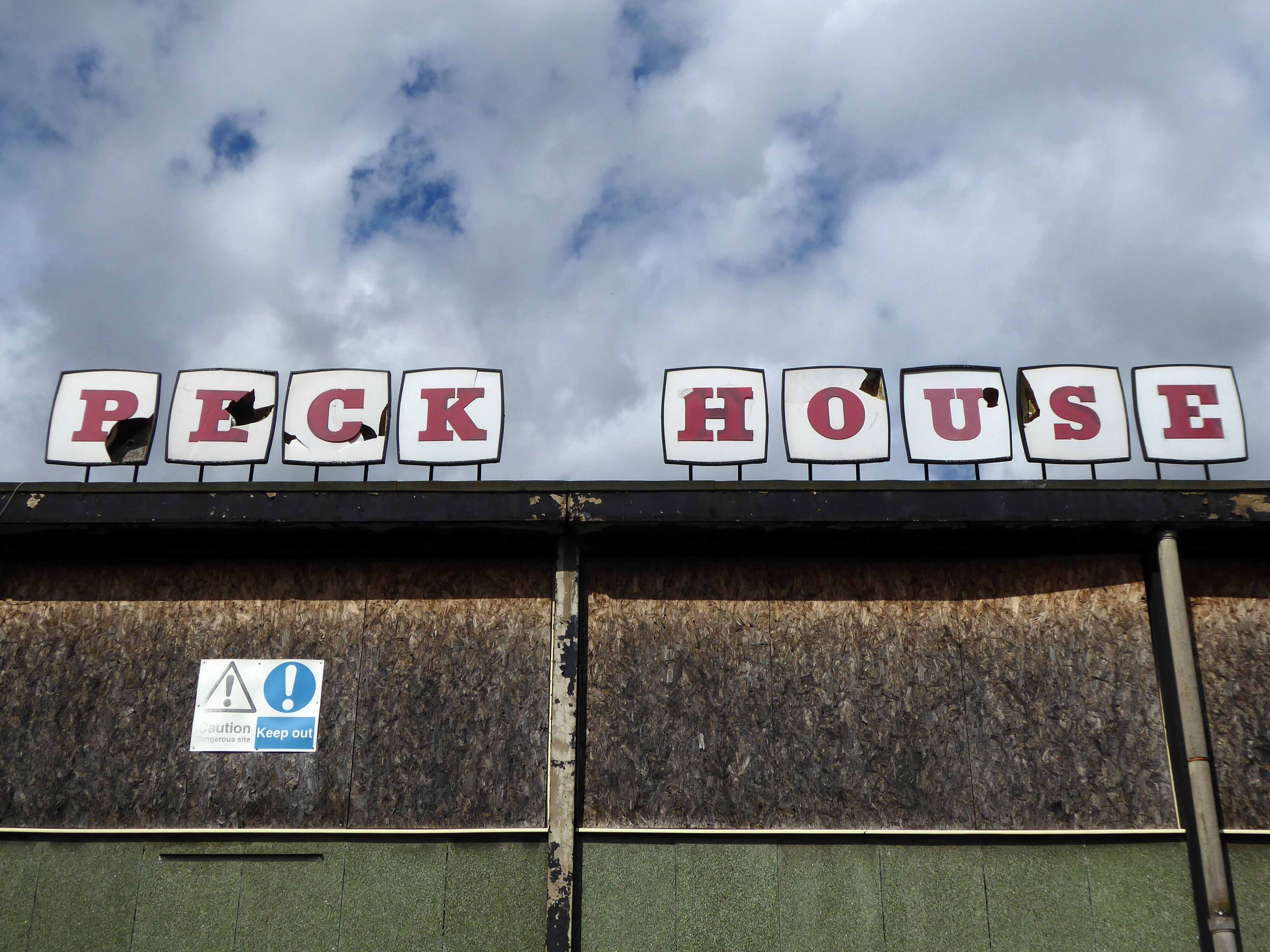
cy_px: 476
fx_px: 1541
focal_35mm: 42
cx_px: 635
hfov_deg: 44.8
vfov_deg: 34.3
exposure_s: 1/2000
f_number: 4.5
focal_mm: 7.2
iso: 80
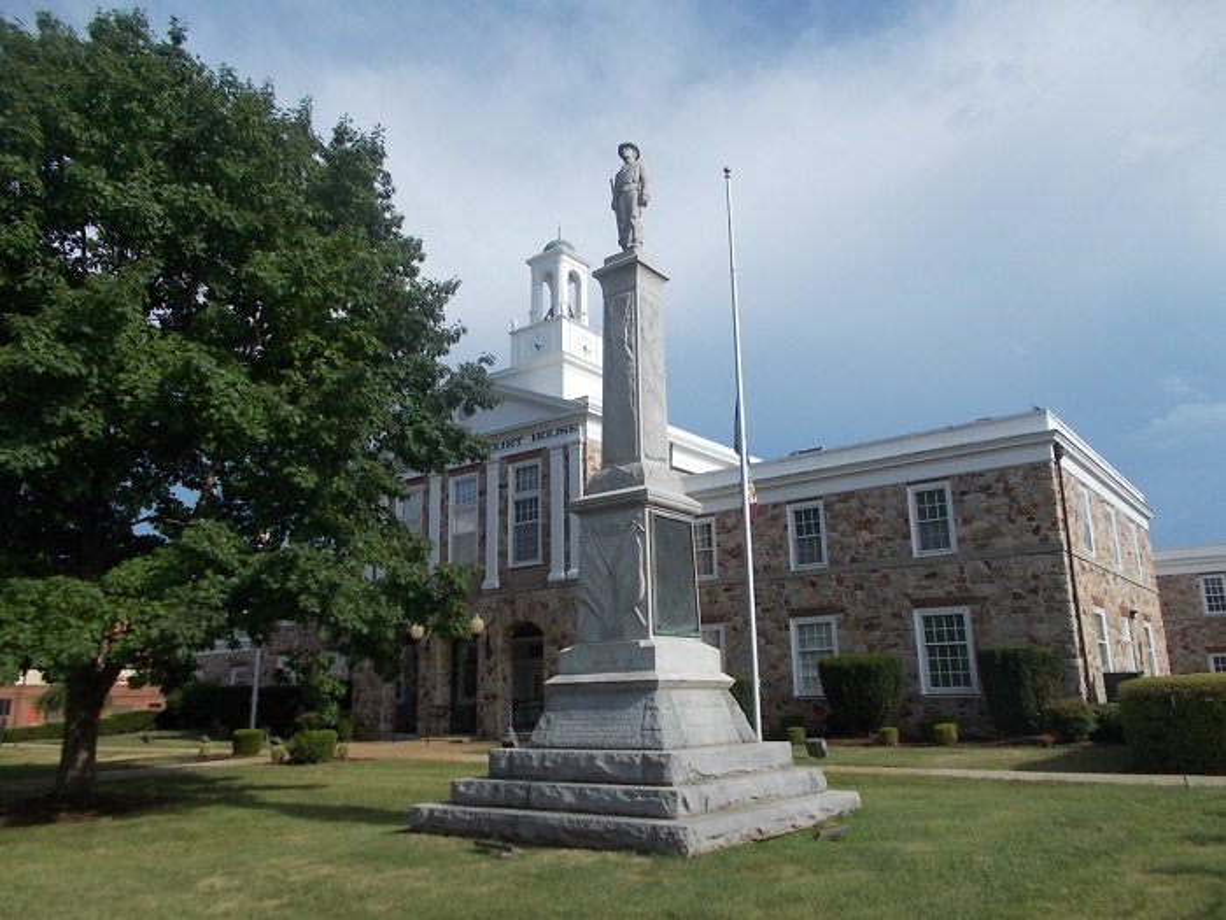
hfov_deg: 67.3
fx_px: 921
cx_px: 613
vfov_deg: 53.1
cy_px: 460
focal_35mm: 26
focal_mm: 4.6
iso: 80
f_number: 8
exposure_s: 1/200
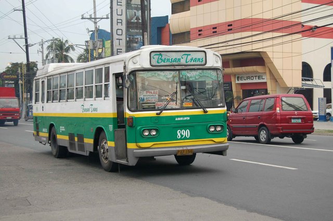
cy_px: 110
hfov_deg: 29.9
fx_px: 624
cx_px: 166
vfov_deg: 20.1
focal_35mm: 68
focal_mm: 45
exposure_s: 1/640
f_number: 5.3
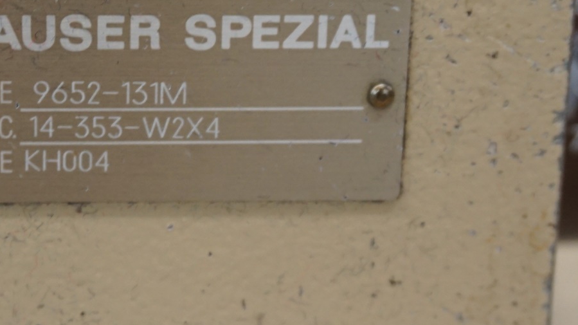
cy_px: 80
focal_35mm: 97
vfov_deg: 12.4
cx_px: 142
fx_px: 1488
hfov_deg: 21.8
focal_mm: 29
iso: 1000
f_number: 4.5
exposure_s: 1/60
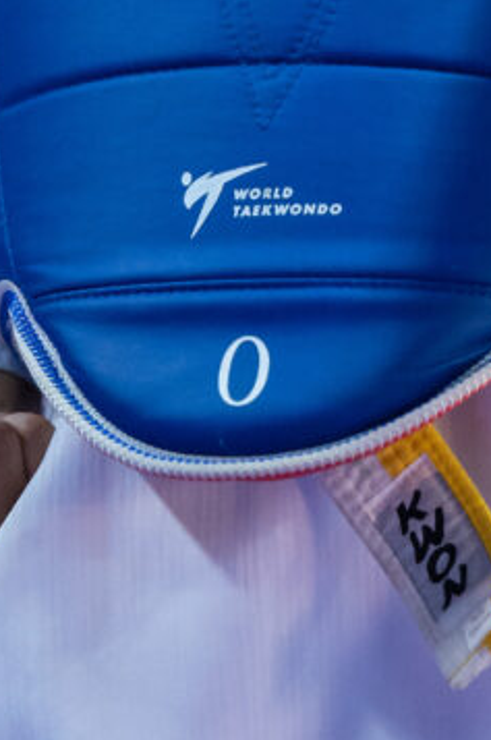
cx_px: 334
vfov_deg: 3.5
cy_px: -50
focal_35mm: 581
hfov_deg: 2.4
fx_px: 11920
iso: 5600
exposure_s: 1/400
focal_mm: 135
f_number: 2.8
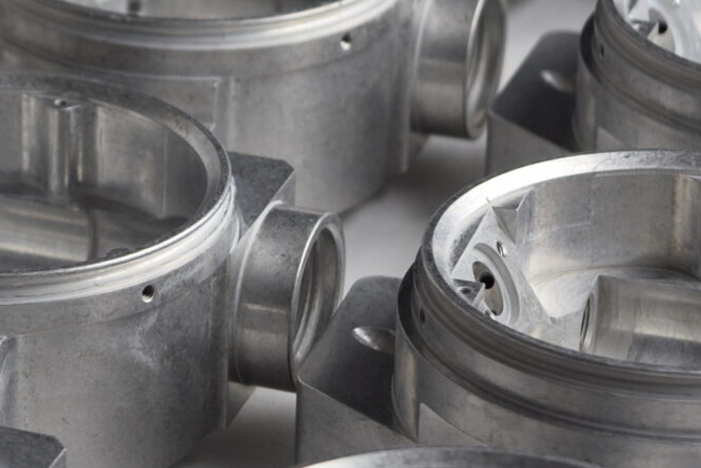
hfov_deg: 8.1
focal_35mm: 253
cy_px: 194
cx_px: -174
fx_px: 4920
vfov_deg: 5.4
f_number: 5.6
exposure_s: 1/100
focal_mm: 55
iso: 400
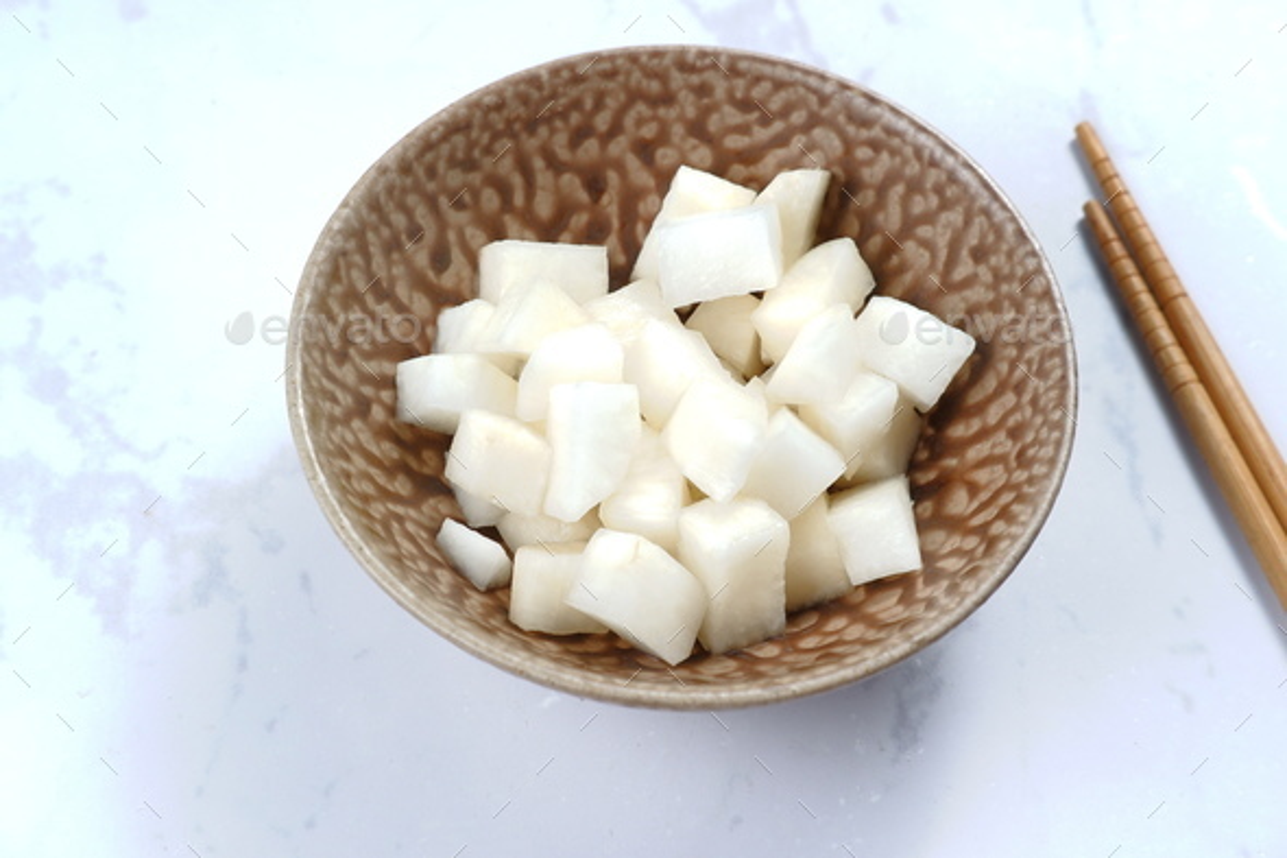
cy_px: 429
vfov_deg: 25.5
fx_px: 1894
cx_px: 644
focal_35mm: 53
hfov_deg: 37.5
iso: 100
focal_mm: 35
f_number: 8
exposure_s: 1/125
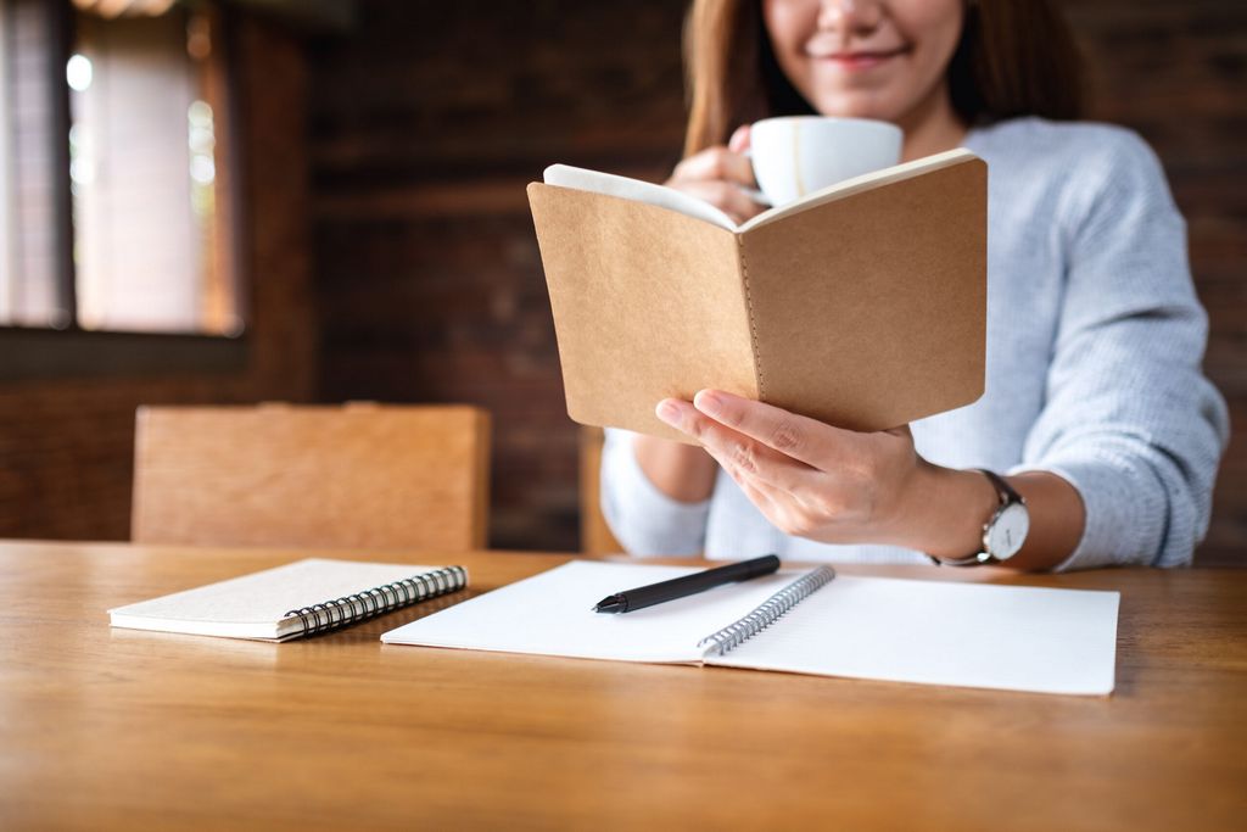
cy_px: 416
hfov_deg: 54.4
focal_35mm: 35
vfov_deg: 37.9
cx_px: 624
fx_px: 1212
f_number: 2
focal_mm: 23
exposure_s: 1/100
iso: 200
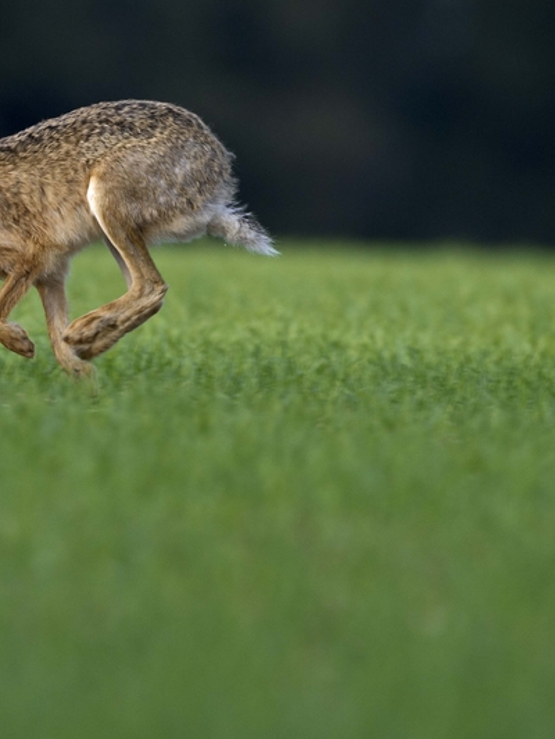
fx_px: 20108
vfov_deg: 2.1
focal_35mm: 941
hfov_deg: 1.6
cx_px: -49
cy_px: 429
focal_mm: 500
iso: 640
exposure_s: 1/640
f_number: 6.3
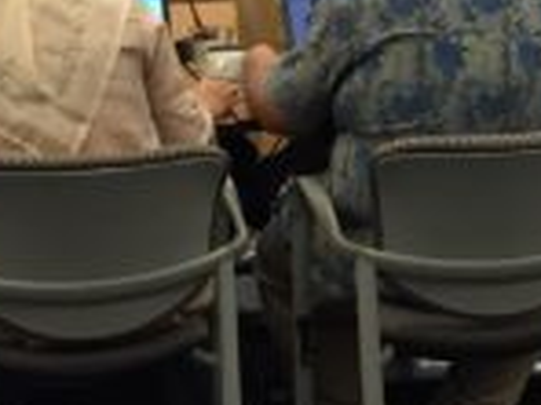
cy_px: -153
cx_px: 472
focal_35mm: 150
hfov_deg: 13.1
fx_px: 2344
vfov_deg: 9.7
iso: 64
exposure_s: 1/30
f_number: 2.2
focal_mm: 4.15
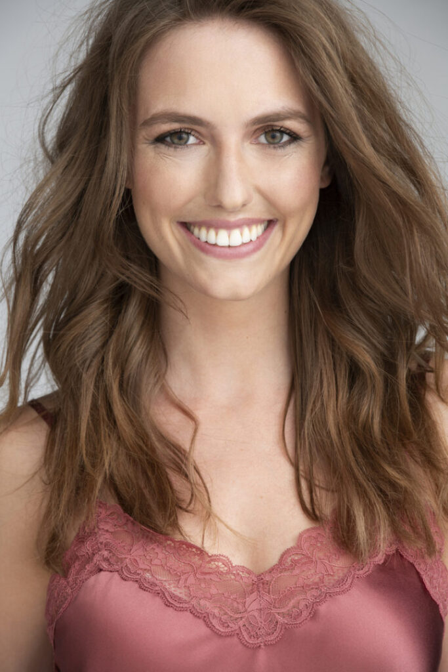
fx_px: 3359
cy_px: 336
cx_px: 224
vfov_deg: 11.4
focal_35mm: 180
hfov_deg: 7.6
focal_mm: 180
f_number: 9
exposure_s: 1/125
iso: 200
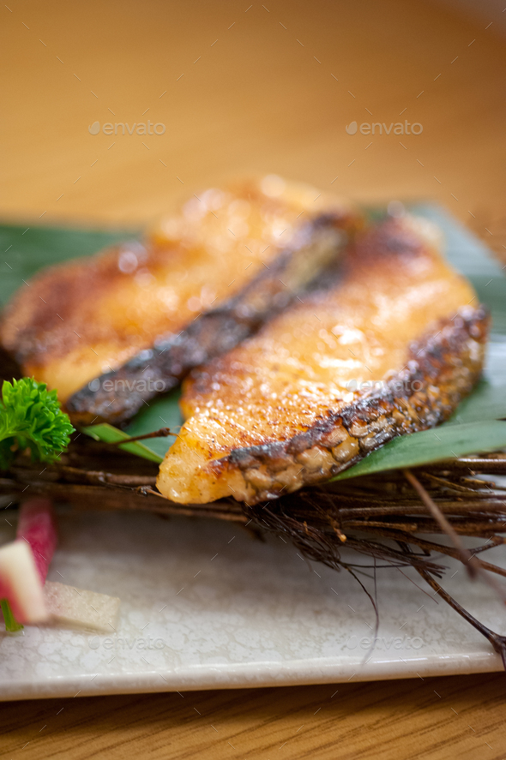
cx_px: 253
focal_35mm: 60
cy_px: 380
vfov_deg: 33.4
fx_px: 1267
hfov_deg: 22.6
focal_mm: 60
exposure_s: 1/60
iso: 800
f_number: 3.2
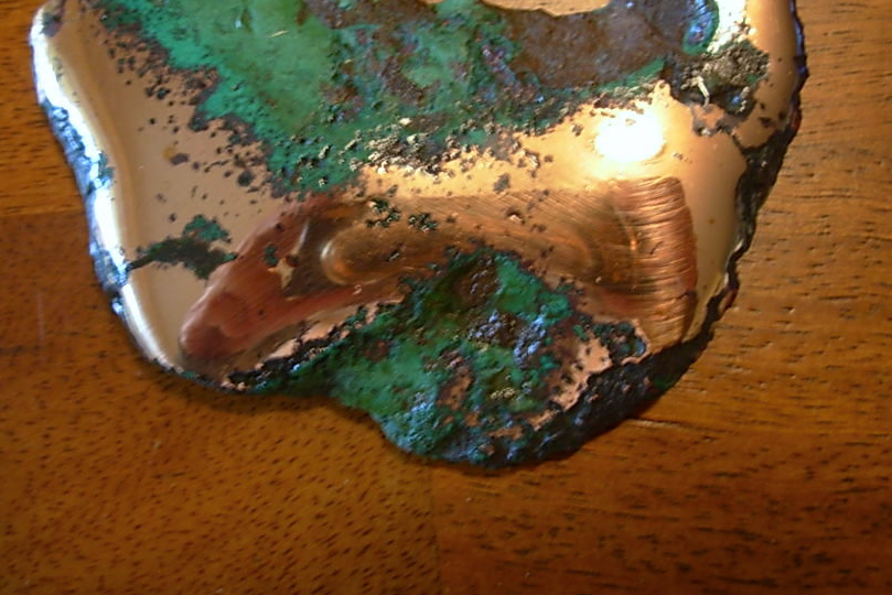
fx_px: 1239
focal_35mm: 50
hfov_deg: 39.6
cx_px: 416
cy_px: 224
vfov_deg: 26.9
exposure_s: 1/4.4
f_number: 2.9
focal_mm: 6.3
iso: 50
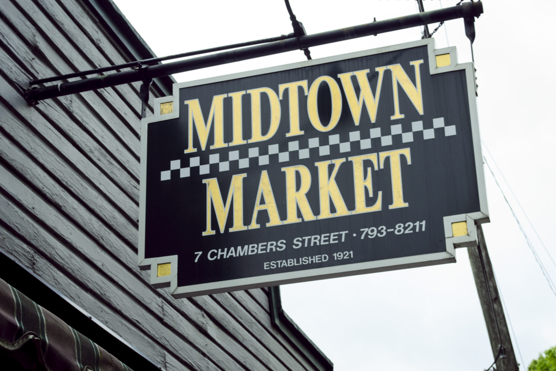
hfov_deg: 24.6
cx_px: 278
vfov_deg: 16.6
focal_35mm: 82
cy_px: 186
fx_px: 1274
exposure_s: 1/80
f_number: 11
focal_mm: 55
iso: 200
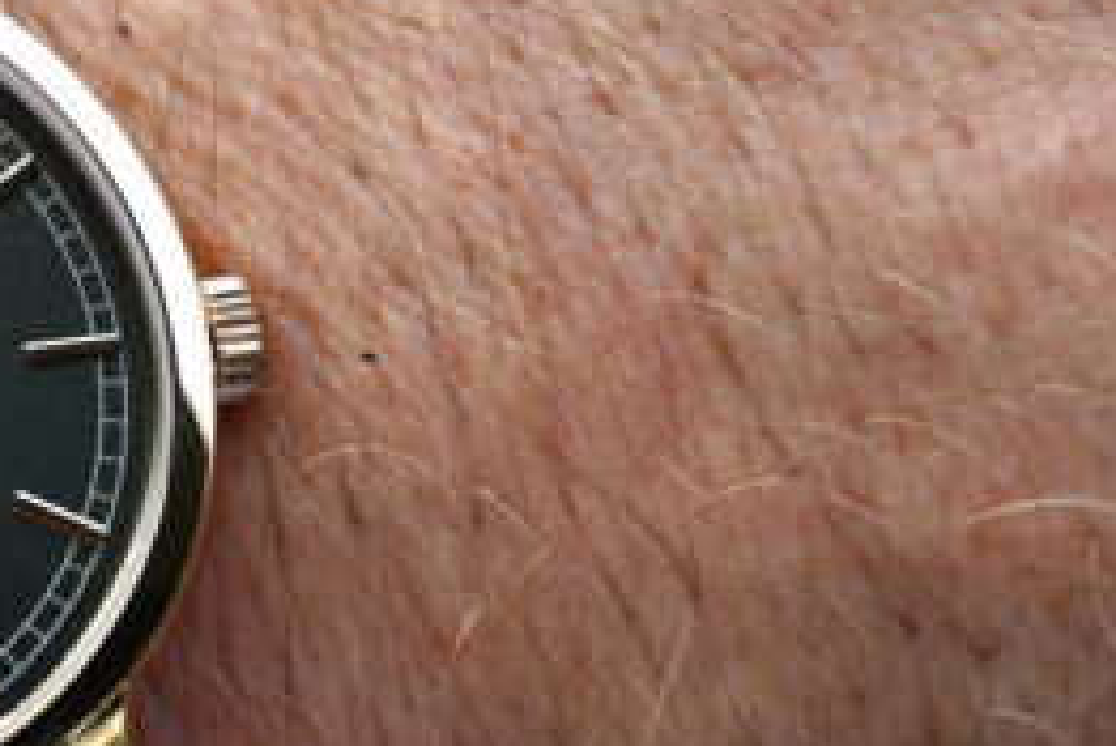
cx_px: -226
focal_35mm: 176
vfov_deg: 7.8
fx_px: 5459
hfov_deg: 11.4
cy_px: 456
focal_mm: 60
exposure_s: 1/500
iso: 400
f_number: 6.3
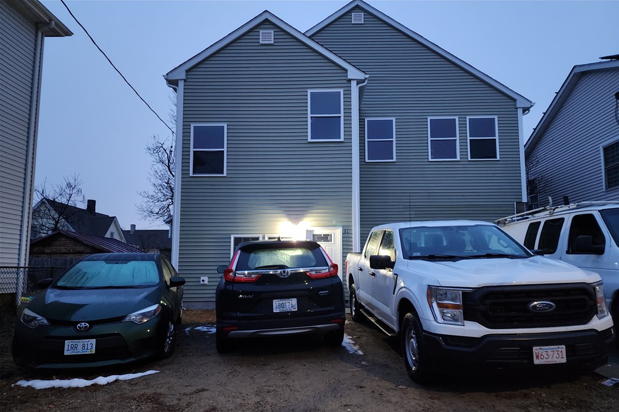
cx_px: 310
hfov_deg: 73.8
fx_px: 413
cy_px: 232
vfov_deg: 53.0
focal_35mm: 24
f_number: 1.8
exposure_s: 1/24
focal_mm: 6.4
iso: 800
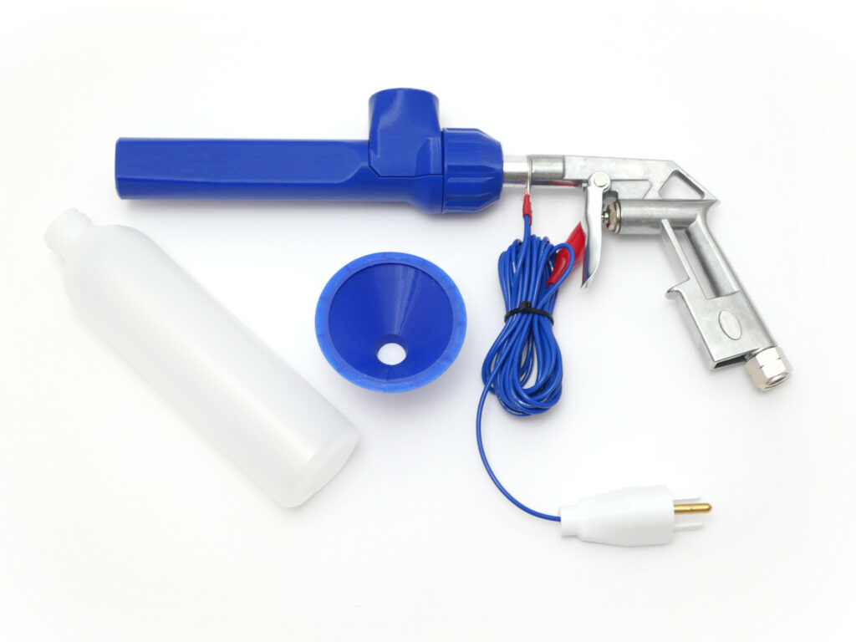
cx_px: 428
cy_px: 321
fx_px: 1236
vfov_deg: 29.1
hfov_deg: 38.2
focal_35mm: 50
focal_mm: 25
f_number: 2.5
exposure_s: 1/50
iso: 400
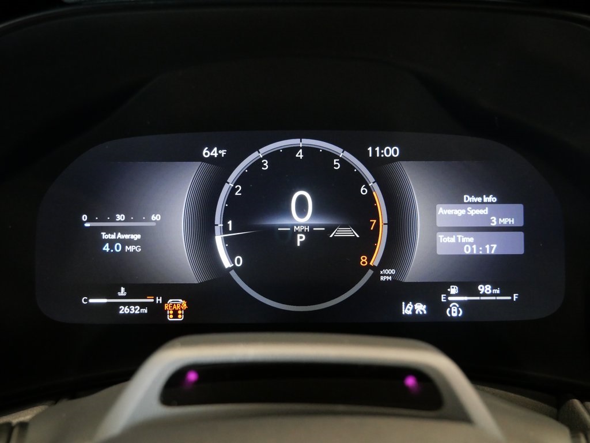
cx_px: 295
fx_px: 511
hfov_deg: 60.0
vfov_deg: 46.8
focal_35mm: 30
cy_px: 222
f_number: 3.7
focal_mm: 15
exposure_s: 1/13
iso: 3200
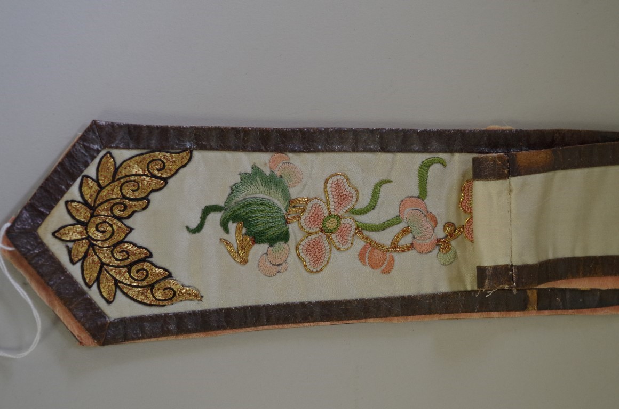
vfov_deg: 21.1
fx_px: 1098
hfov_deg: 31.5
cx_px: 310
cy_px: 204
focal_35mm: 64
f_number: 7.1
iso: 1600
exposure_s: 1/100
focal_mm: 42.5
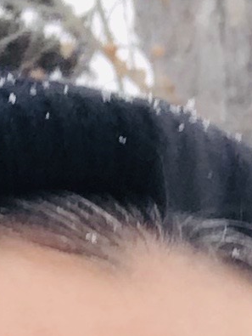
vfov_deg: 7.2
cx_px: 133
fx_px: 2423
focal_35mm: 250
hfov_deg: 6.0
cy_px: 912
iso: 32
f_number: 2.2
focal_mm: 2.87
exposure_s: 1/60
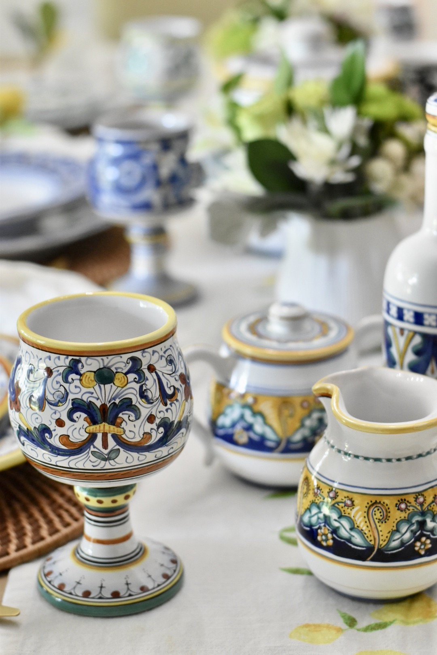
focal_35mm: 75
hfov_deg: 18.2
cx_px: 218
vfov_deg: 27.0
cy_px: 328
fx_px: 1366
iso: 2500
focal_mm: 50
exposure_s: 1/125
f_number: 2.5
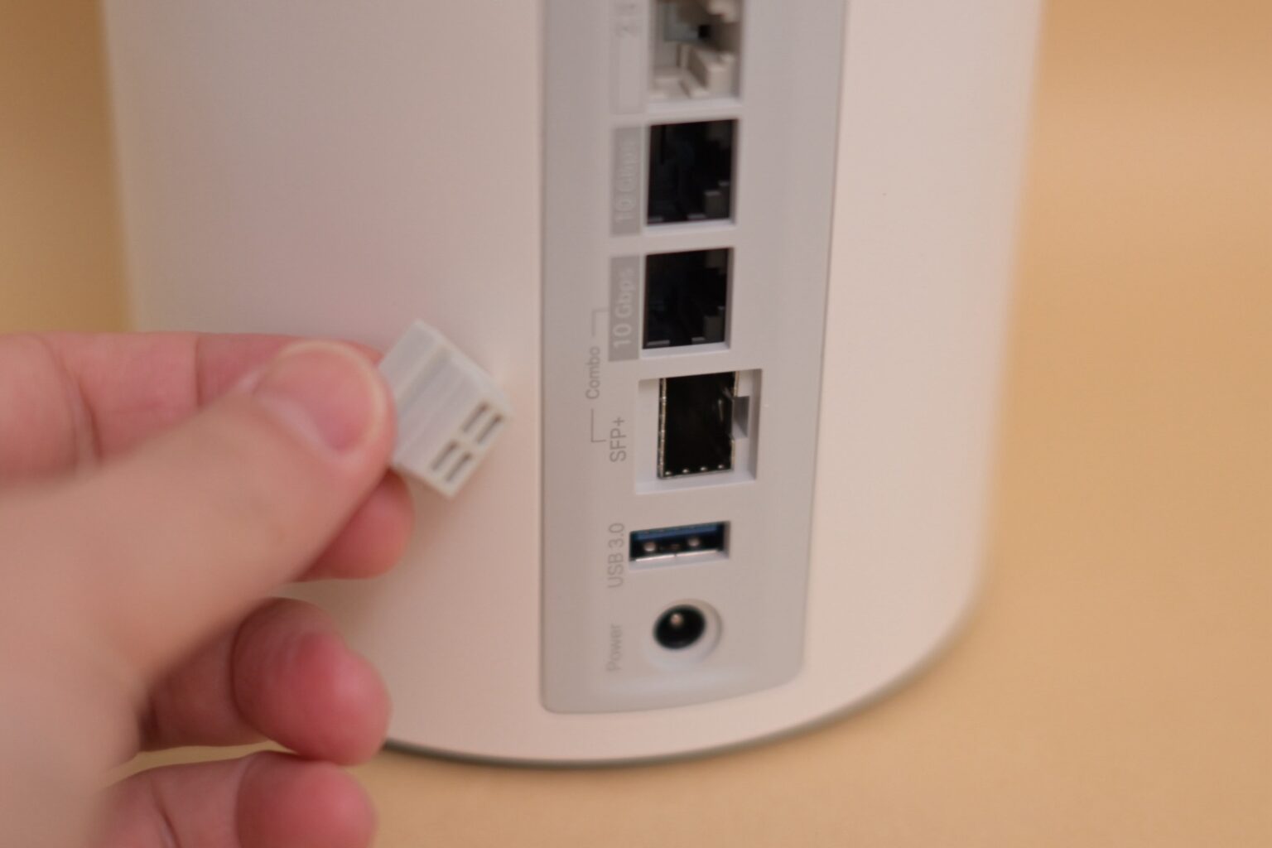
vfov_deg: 22.6
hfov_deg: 33.4
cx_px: 636
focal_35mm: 60
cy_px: 424
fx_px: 2120
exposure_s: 1/60
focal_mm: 40
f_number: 2
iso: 640
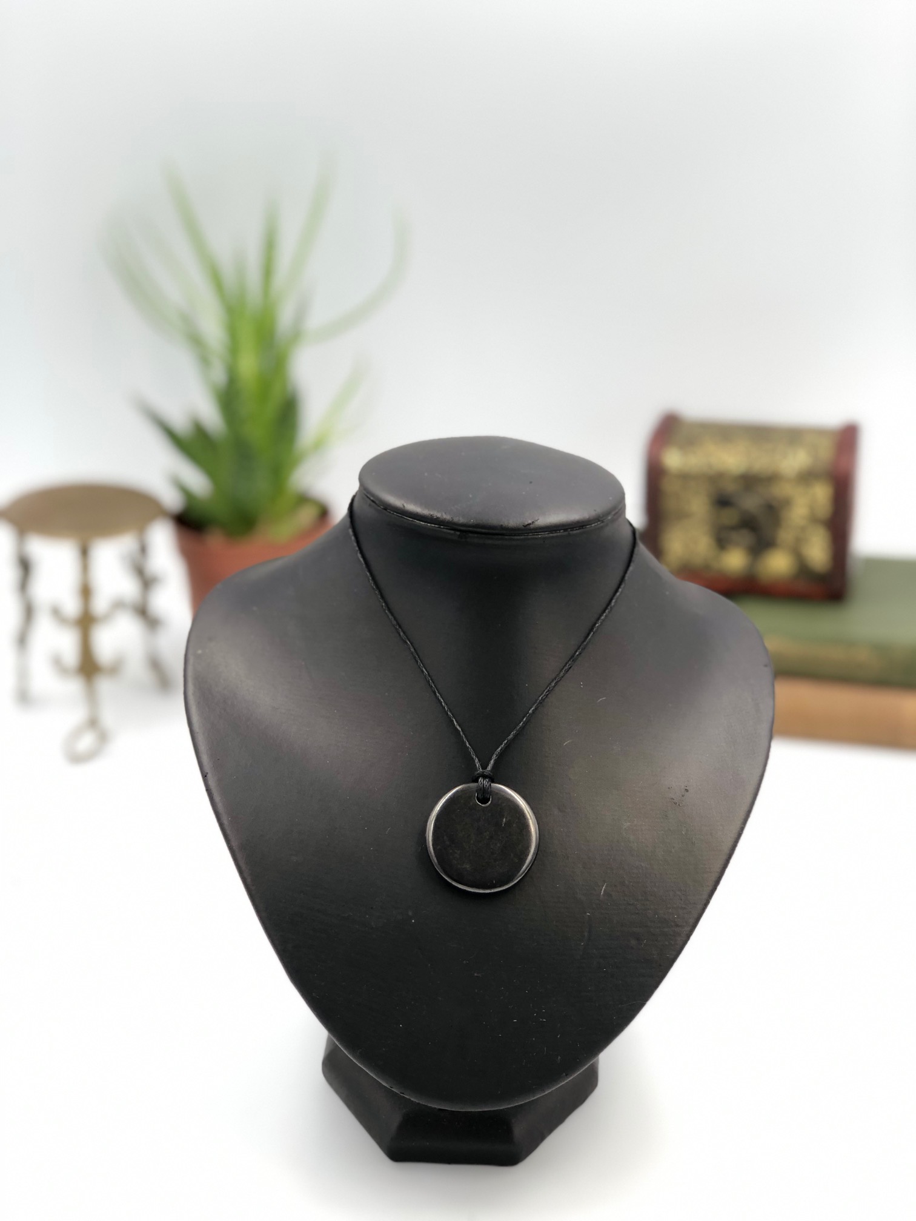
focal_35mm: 57
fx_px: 2011
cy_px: 610
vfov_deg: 33.8
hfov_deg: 25.7
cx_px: 458
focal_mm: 6.6
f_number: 2.8
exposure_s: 1/33
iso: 32
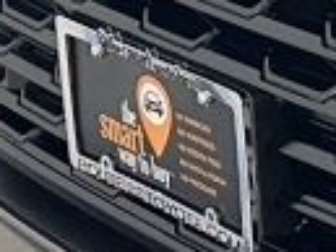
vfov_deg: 7.7
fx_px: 1846
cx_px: 1008
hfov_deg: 8.6
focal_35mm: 190
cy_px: -145
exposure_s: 1/60
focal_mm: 6.86
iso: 400
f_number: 1.78
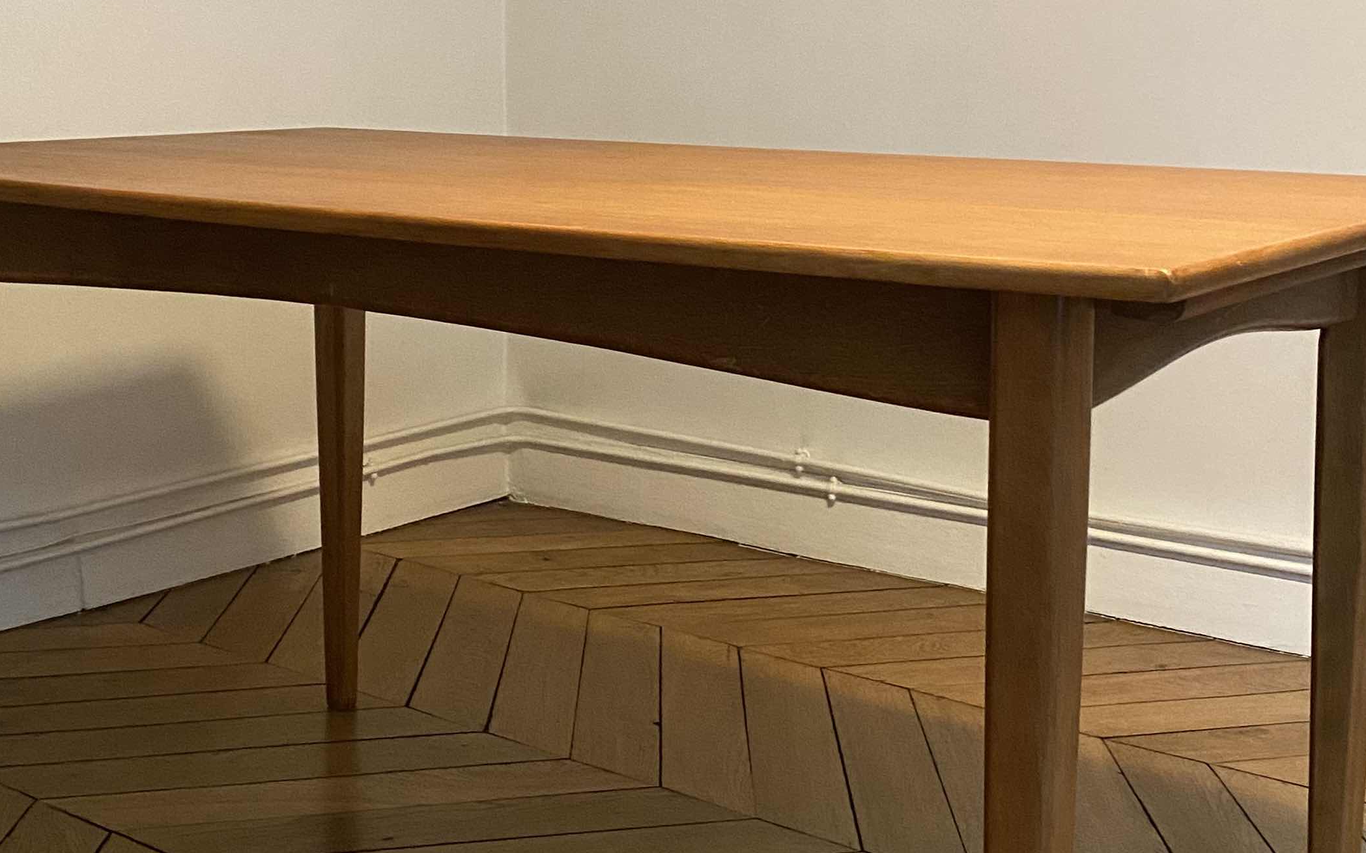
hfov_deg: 38.1
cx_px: 597
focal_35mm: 53
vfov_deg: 24.2
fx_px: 1973
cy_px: 240
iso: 640
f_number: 1.8
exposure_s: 1/33
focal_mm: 4.25
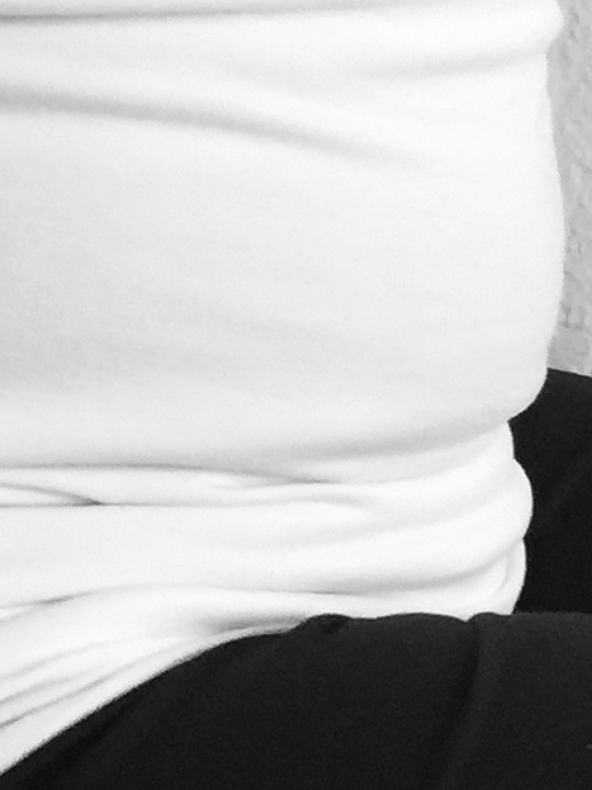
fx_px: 3467
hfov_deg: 9.8
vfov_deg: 12.8
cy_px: 855
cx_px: 295
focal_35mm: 152
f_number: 2.2
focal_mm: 4.15
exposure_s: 1/10
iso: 125
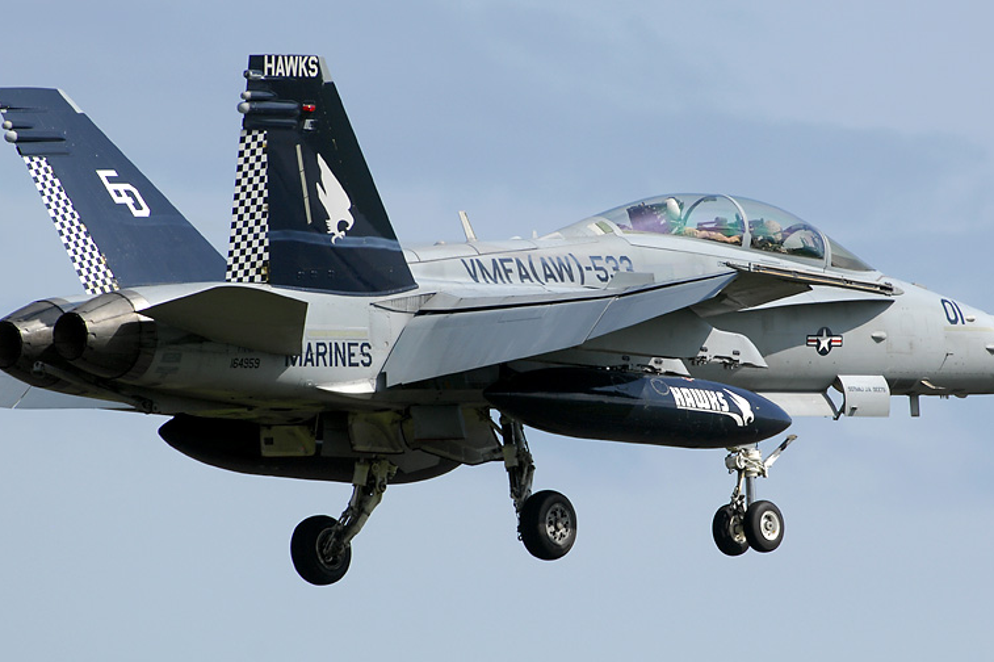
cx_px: 509
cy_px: 352
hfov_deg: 2.6
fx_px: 21664
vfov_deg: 1.8
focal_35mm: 785
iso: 200
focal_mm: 440
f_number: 5.6
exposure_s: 1/800
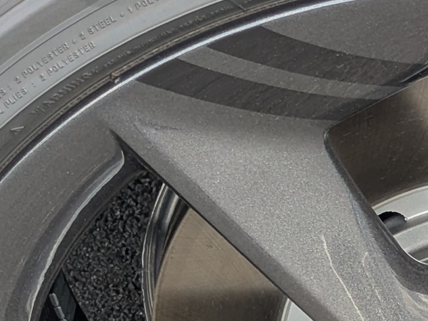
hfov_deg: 10.1
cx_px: 490
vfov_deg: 7.6
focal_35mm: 194
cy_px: 365
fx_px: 2399
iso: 41
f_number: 1.85
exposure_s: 1/390
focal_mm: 6.81
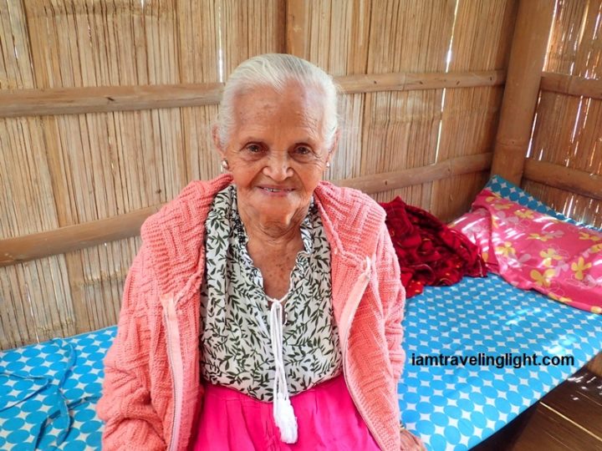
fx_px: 522
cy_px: 226
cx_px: 301
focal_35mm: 30
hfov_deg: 60.0
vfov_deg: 46.8
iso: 200
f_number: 2.3
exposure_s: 1/30
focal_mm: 5.5
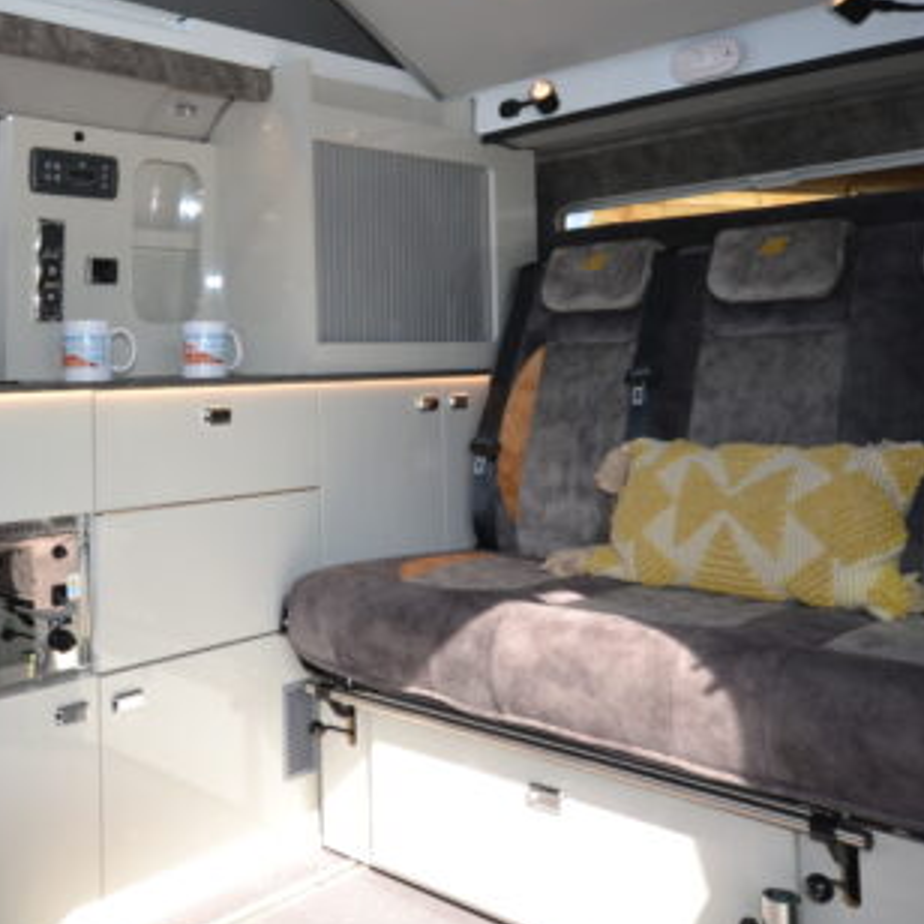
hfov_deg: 43.2
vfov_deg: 44.3
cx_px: 208
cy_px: 309
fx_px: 1117
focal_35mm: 37
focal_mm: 14
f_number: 4.8
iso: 125
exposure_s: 1/125
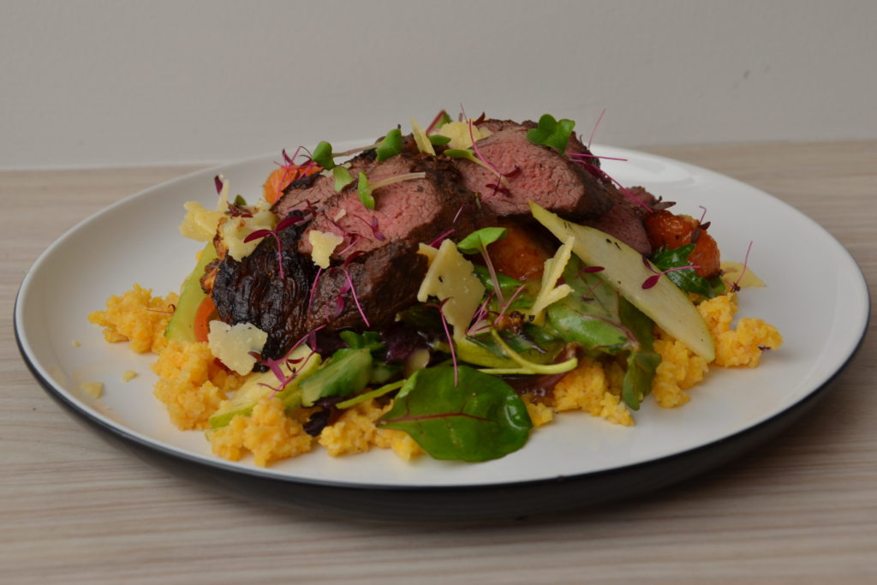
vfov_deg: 25.1
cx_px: 438
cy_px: 292
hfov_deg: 36.9
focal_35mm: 54
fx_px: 1316
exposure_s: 1/30
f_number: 8
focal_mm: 36
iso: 200
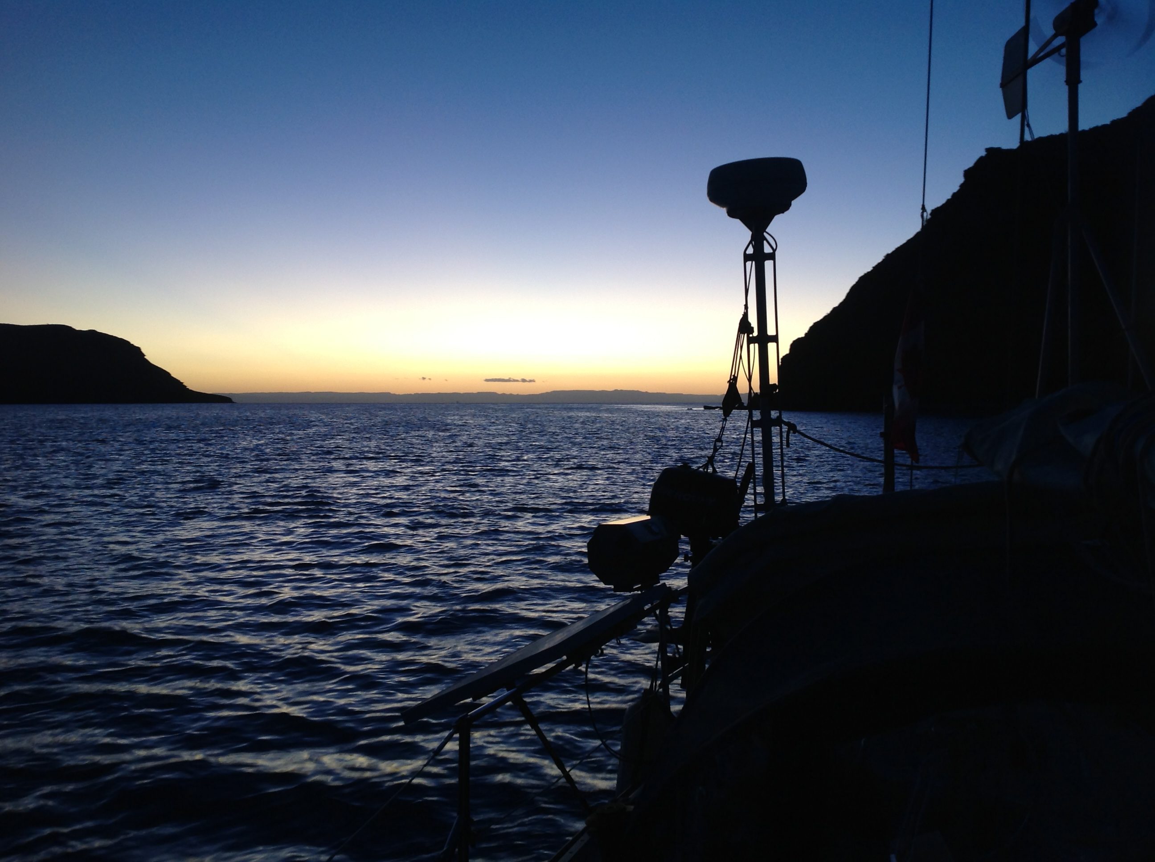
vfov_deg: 40.6
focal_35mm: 35
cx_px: 578
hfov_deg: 52.7
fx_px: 1166
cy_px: 431
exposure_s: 1/15
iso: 64
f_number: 2.4
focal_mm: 4.28
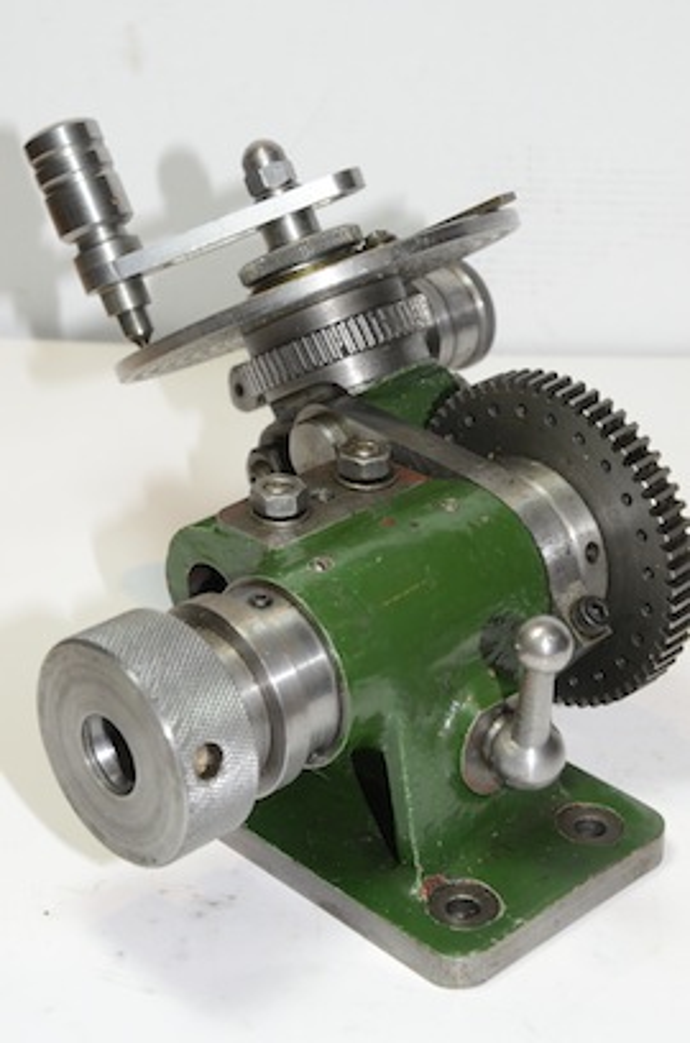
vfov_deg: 27.1
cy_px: 522
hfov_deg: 18.1
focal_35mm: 75
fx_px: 2167
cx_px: 345
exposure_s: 1/60
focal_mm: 50
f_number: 11
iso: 640
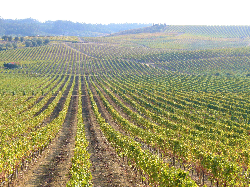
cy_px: 94
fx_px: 513
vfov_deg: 20.7
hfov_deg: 27.4
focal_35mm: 71
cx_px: 124
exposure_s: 1/80
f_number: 8
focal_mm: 11.5
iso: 80
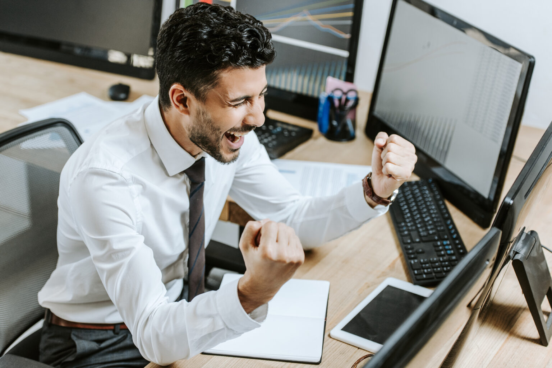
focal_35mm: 70
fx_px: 1074
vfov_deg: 19.5
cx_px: 276
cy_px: 184
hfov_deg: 28.8
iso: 500
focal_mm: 70
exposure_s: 1/160
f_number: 3.2
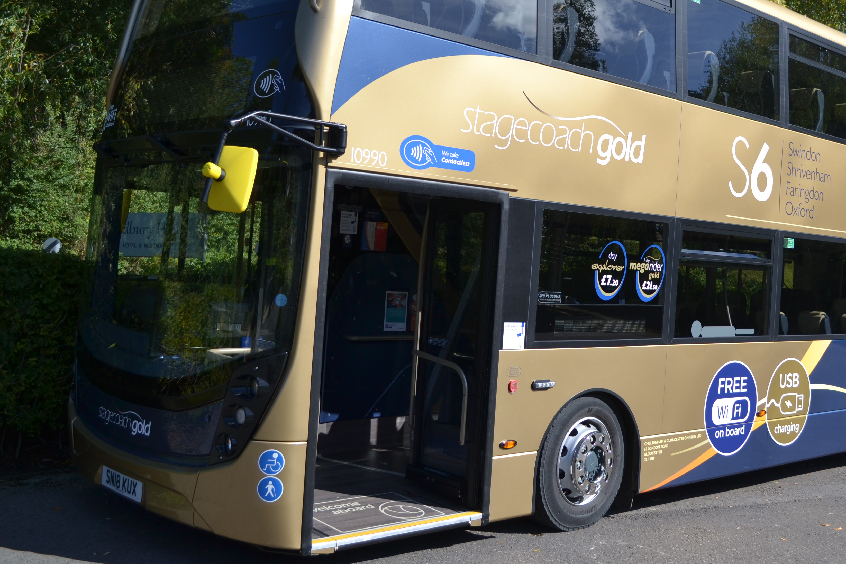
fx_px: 987
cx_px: 553
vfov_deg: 31.8
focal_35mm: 42
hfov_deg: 45.8
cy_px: 223
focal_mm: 20
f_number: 3.8
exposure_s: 1/640
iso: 100
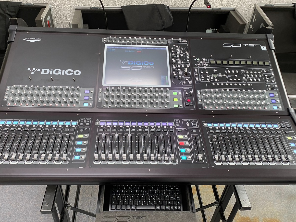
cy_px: 96
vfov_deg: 45.3
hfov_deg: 58.3
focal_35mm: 31
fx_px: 265
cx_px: 141
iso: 125
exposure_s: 1/97
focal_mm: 4.25
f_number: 1.8
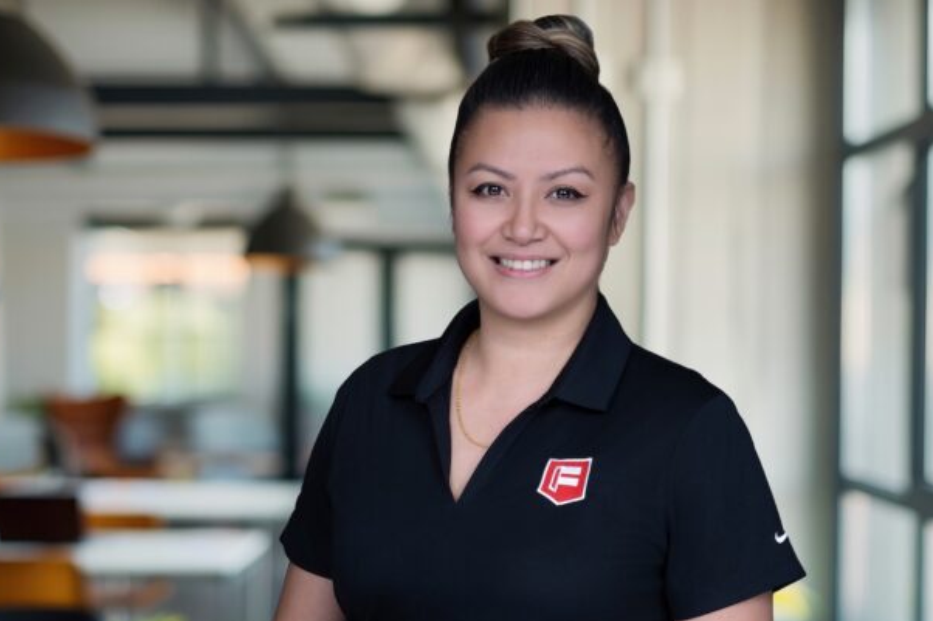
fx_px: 1917
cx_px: 502
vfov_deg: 18.4
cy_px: 359
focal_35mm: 74
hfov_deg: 27.3
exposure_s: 1/160
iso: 320
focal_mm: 58
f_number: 9
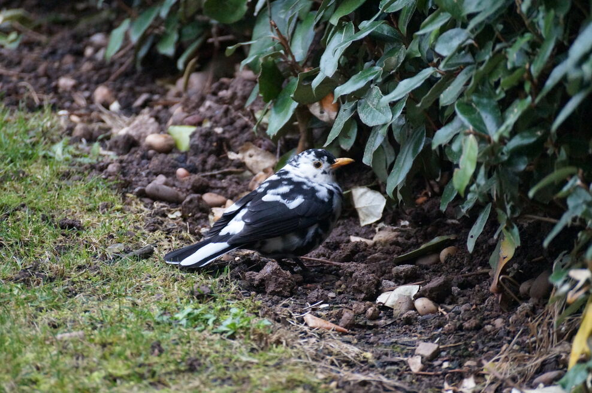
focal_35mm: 450
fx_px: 7394
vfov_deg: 3.0
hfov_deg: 4.6
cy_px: 196
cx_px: 296
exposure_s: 1/320
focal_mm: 300
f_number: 5.6
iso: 3200
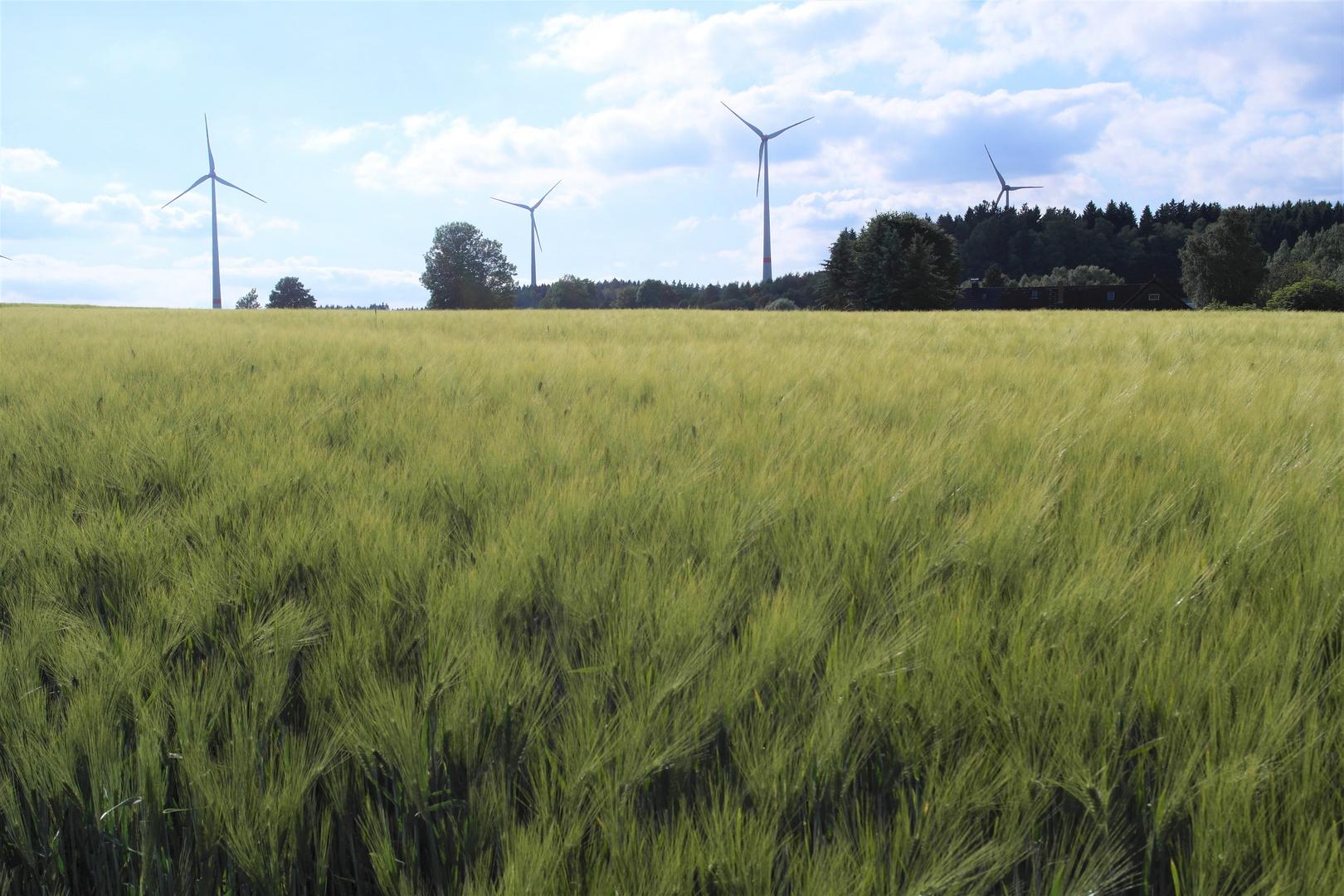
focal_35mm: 43
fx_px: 1605
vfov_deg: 31.2
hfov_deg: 45.4
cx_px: 672
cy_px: 448
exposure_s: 1/400
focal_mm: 28
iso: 100
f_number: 9
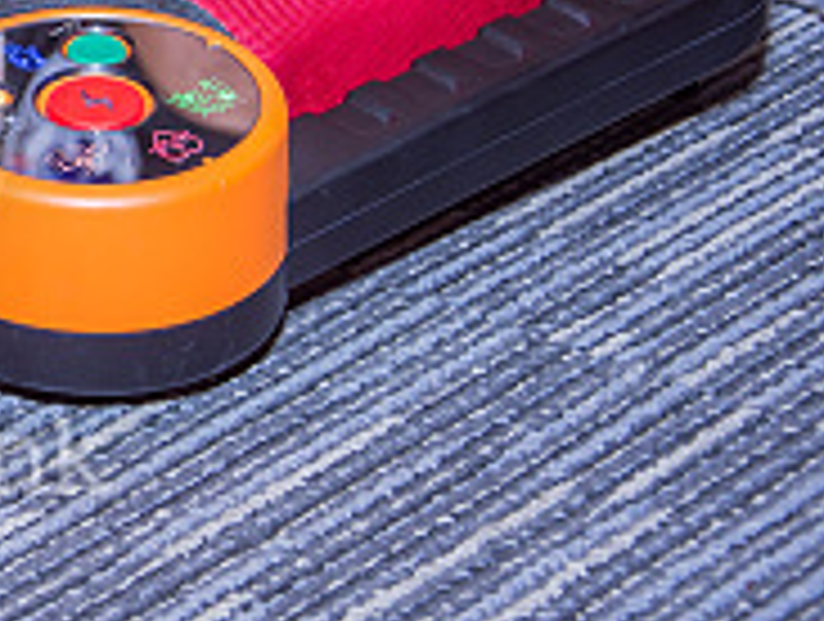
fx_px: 4770
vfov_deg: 7.4
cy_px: -97
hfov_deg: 9.7
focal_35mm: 200
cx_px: -281
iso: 100
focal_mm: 50
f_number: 5.6
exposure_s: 1/40
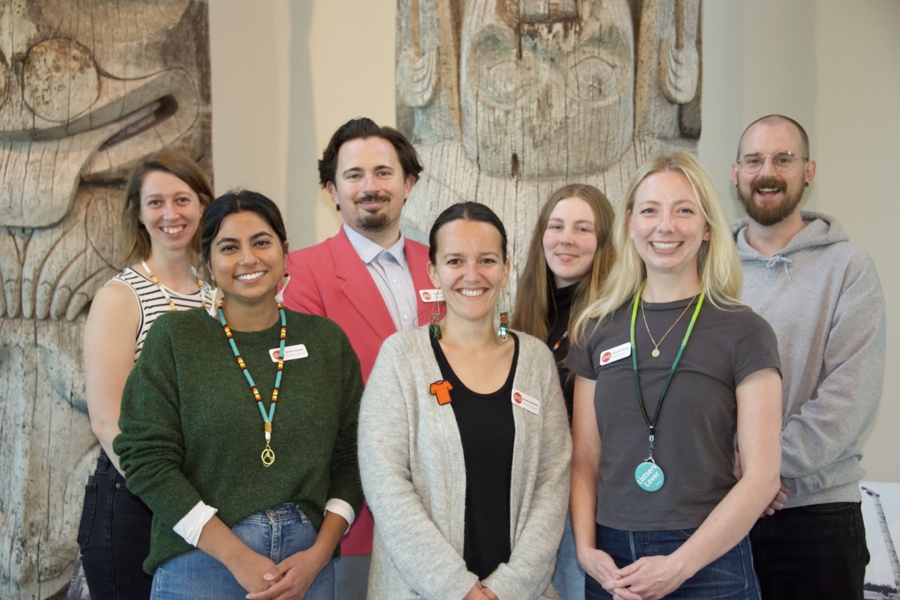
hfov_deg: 31.9
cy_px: 301
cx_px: 449
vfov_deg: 21.6
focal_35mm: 63
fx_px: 1575
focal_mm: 62
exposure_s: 1/200
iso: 2800
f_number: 4.8
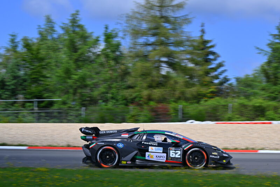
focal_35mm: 145
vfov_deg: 9.5
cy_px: 94
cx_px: 140
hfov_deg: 14.2
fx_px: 1127
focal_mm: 145
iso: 400
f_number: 20
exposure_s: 1/320
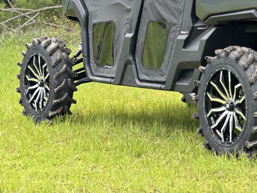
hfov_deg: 12.5
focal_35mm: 157
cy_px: 4
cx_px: 243
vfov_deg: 9.4
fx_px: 1165
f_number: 2.8
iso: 64
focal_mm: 9
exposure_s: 1/121
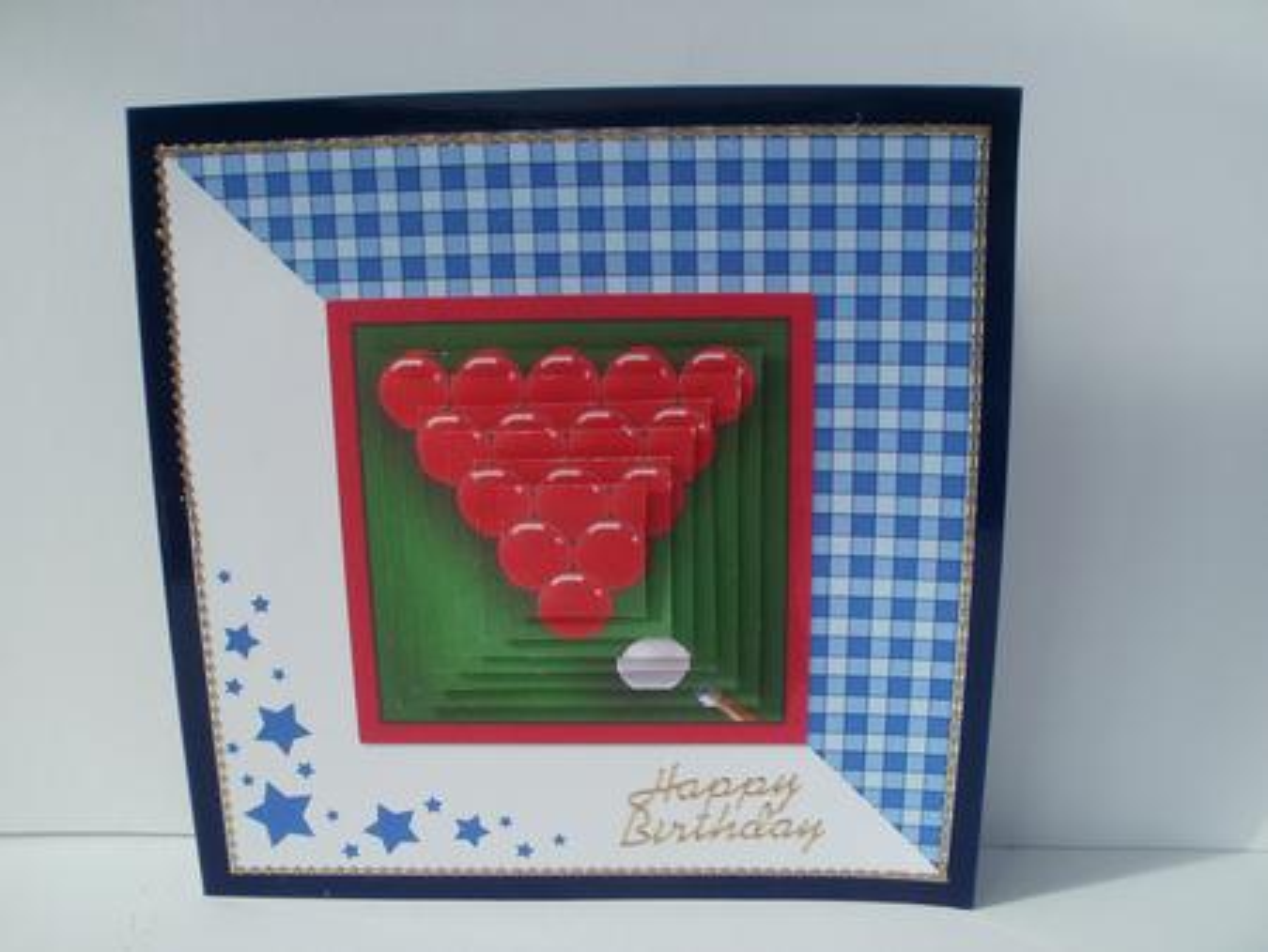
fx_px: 1319
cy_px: 476
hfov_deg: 51.3
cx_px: 634
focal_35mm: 36
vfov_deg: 39.7
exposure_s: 1/200
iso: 100
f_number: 5.6
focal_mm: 6.3
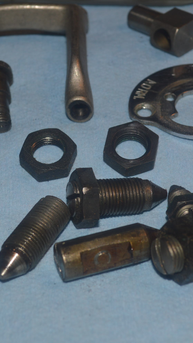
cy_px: 172
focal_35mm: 95
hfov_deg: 12.7
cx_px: 91
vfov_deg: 22.5
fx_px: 864
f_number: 8
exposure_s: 1/60
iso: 100
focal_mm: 40
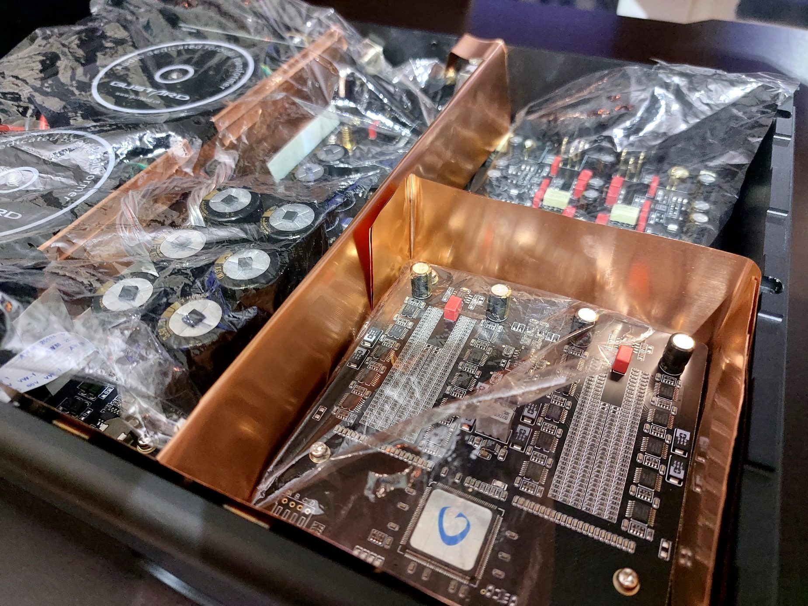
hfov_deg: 71.6
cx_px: 404
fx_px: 560
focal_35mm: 24
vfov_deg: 56.8
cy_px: 303
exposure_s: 1/25
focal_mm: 5.23
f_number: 1.8
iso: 500
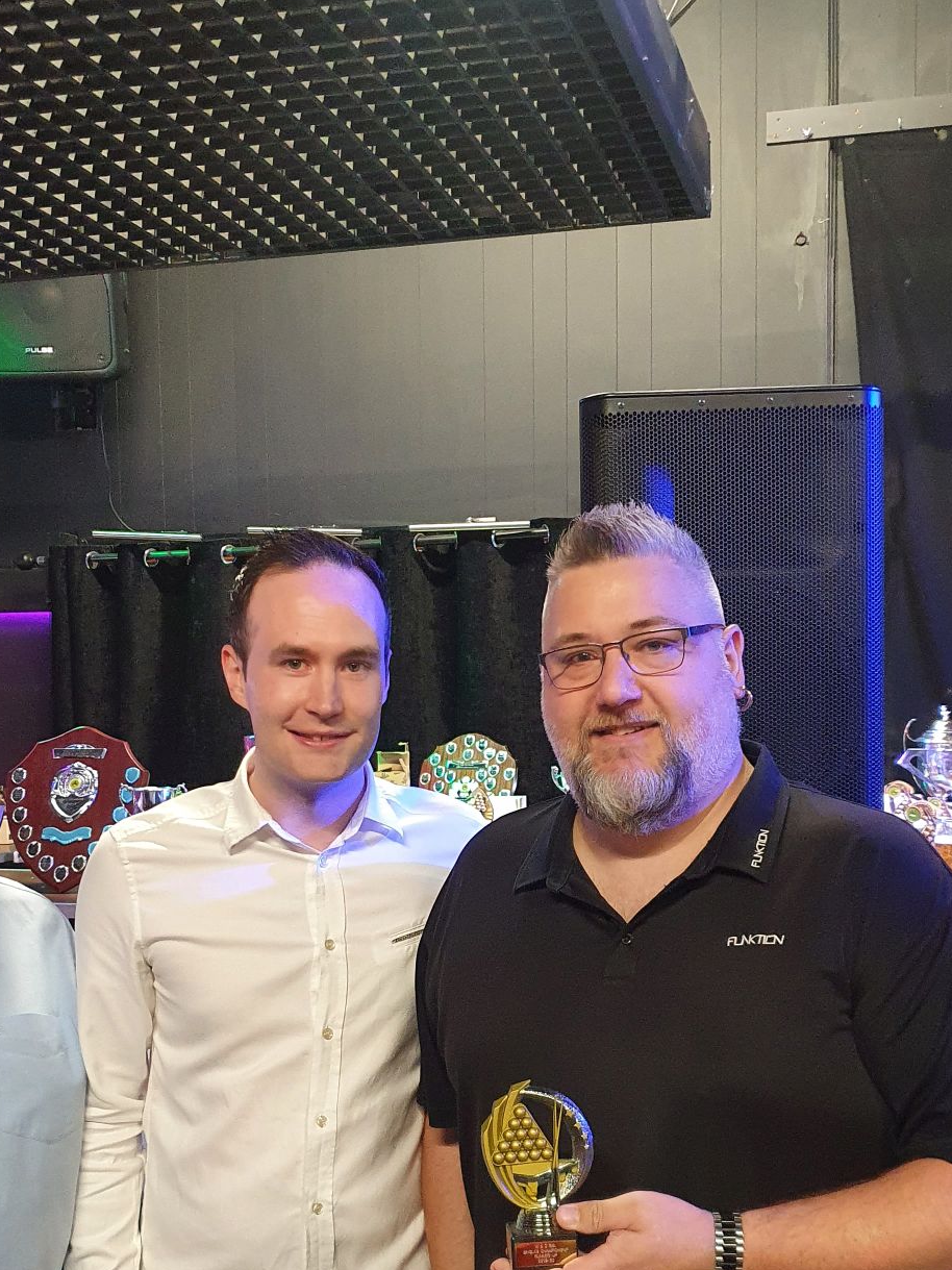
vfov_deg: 43.0
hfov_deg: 33.6
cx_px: 492
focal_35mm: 43
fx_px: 1577
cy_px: 882
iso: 320
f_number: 1.5
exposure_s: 1/50
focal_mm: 4.32
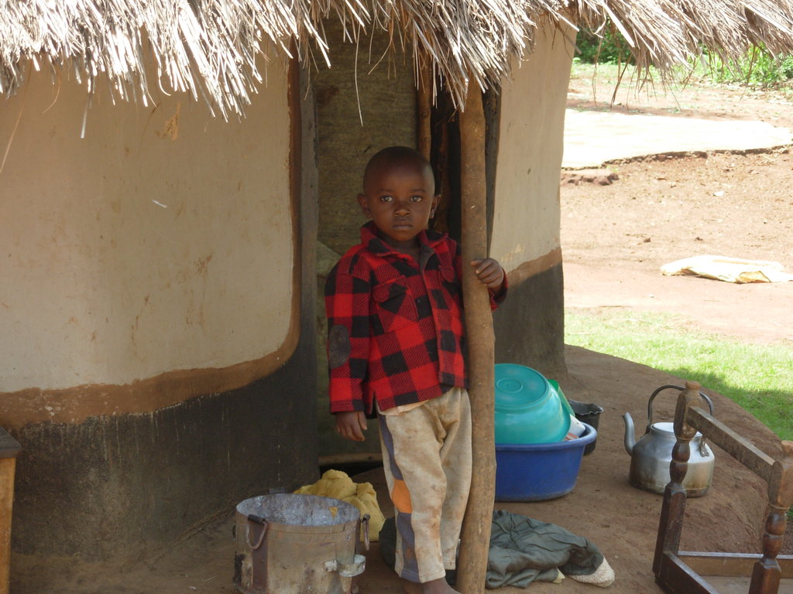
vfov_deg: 14.2
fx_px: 2382
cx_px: 396
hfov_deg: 18.9
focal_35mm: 104
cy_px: 297
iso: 50
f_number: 4
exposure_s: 1/124
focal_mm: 17.2
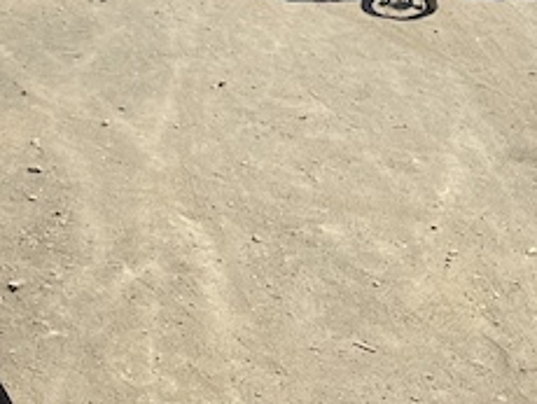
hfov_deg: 23.5
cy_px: -28
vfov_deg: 17.9
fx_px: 1242
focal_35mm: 80
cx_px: 19
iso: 25
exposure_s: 1/1255
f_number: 2.2
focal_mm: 2.71
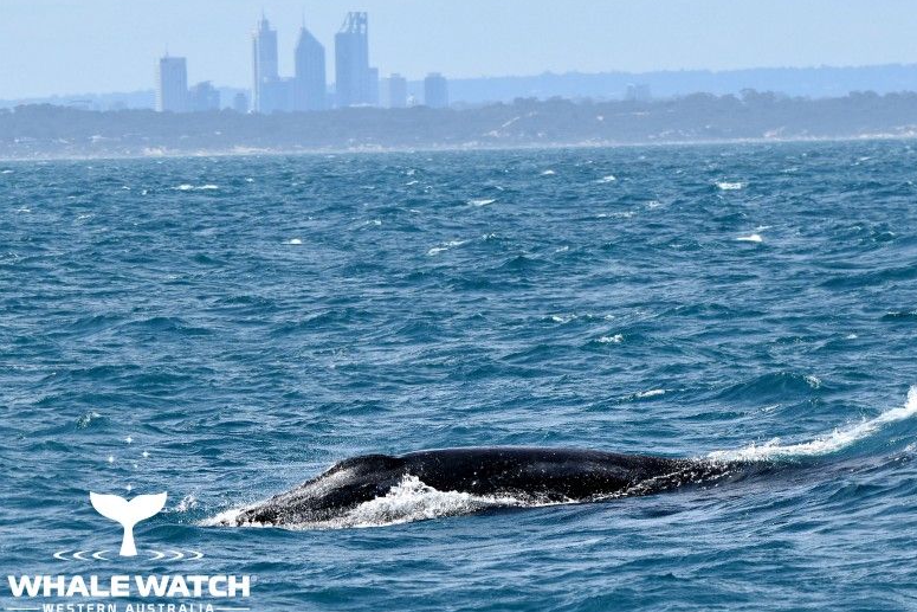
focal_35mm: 356
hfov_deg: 5.8
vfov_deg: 3.9
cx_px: 472
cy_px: 301
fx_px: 9069
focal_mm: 230
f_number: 7.1
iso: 400
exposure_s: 1/2000
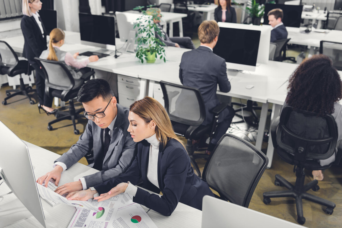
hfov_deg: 50.7
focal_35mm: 38
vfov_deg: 35.1
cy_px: 114
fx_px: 361
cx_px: 171
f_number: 3.5
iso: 80
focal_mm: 38
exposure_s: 1/200
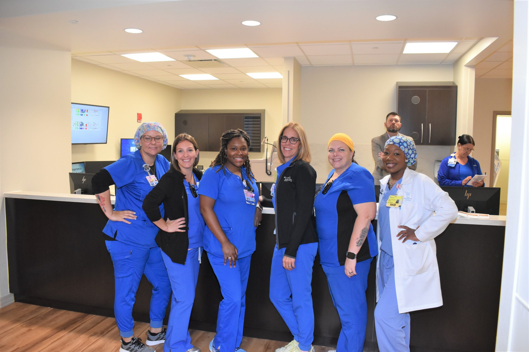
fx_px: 397
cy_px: 176
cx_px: 264
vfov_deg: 47.9
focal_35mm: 27
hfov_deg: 67.4
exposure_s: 1/160
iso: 1600
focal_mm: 18
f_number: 5
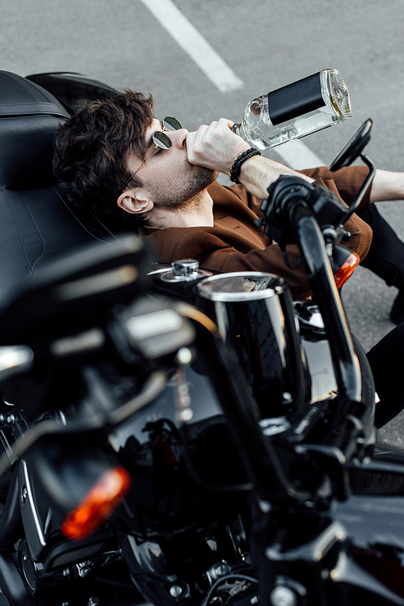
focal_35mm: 50
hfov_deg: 27.0
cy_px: 303
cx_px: 202
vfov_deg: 39.6
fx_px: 841
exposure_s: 1/160
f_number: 3.2
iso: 640
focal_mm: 50
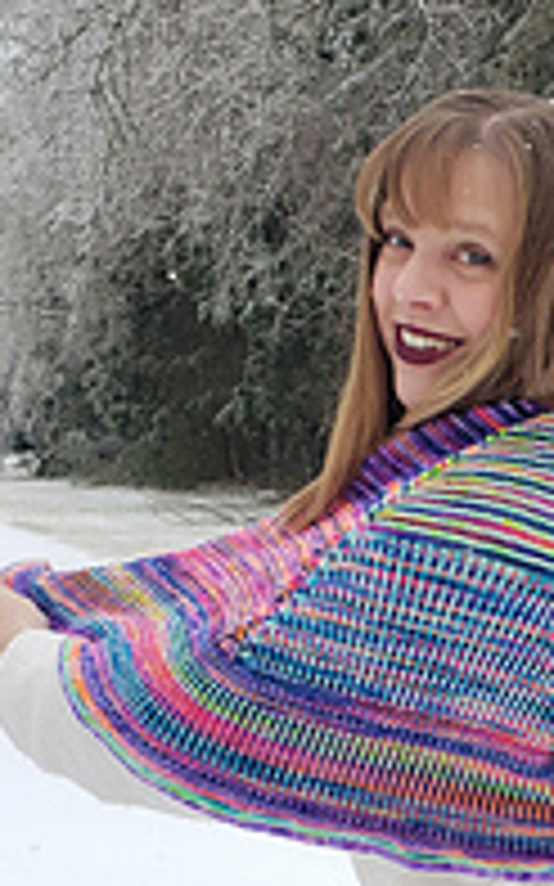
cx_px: 705
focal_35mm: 70
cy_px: 819
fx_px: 1692
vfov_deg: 28.1
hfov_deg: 17.5
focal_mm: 4.3
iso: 50
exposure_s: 1/407
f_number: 2.4
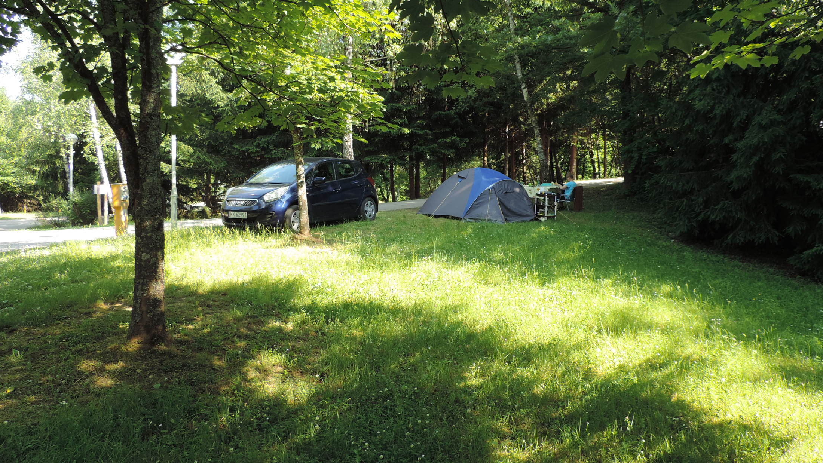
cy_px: 198
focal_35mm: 27
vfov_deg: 42.8
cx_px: 422
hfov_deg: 69.8
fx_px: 589
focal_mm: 4.3
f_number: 3
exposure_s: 1/100
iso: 80
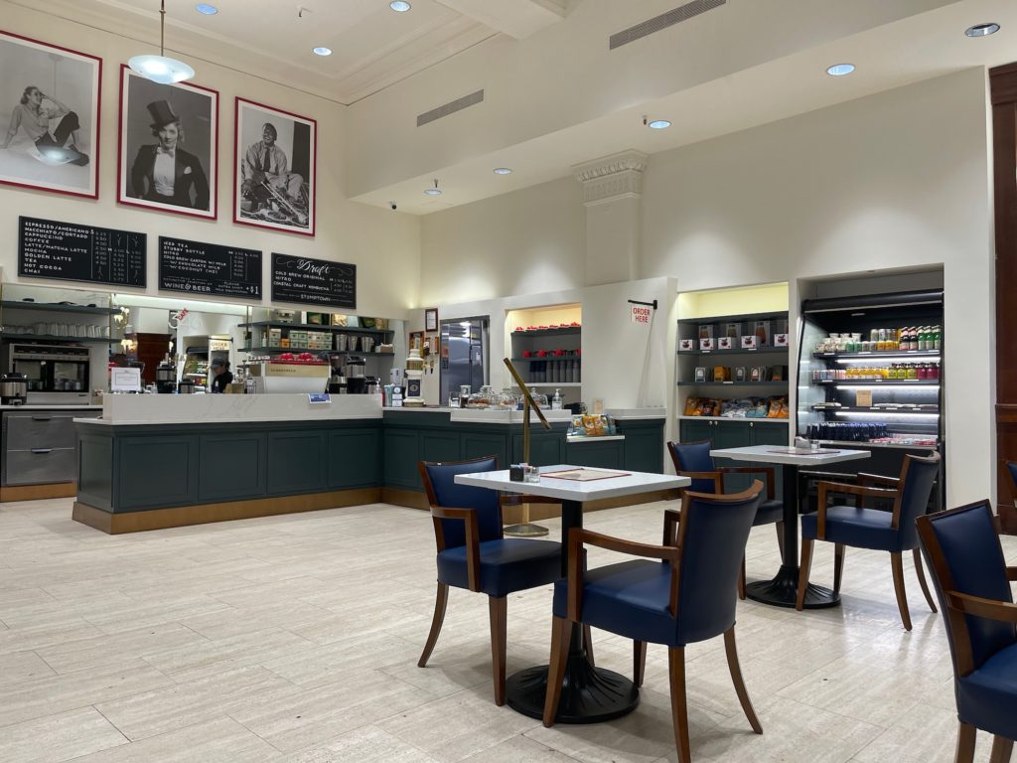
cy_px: 382
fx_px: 764
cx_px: 508
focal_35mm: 26
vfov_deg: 53.1
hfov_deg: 67.3
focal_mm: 5.1
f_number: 1.6
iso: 64
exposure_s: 1/60
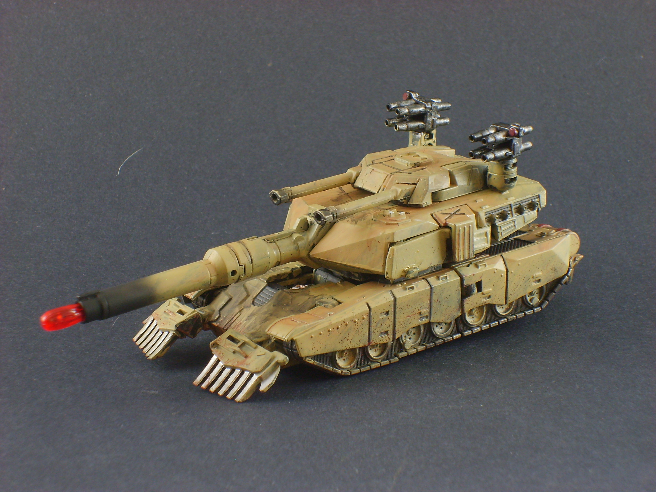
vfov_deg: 14.1
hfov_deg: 18.7
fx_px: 1990
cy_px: 246
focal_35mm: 105
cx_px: 328
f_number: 4.9
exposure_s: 1/4
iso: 100
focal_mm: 17.4
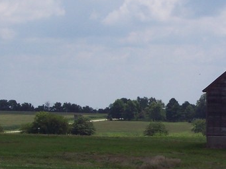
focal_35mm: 212
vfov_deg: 7.0
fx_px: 1385
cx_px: 242
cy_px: 81
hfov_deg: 9.3
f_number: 8
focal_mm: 13.5
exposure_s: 1/500
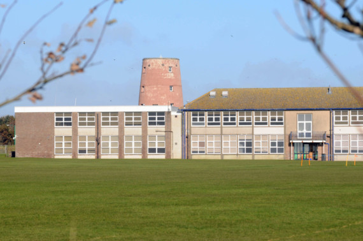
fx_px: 1842
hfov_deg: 11.3
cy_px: 120
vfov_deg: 7.5
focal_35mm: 183
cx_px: 182
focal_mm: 122
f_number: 10
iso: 400
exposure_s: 1/1000
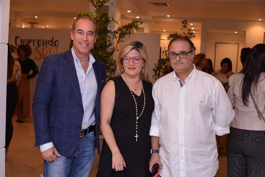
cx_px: 132
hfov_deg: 39.6
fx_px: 368
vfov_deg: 27.0
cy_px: 88
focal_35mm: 50
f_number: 7.1
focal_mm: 50
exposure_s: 1/100
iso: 1600
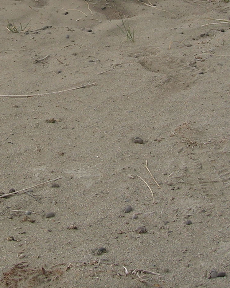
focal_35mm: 81
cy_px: 33
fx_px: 690
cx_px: 29
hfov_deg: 18.7
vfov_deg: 23.0
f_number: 4.9
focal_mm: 5.7
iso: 50
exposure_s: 1/208
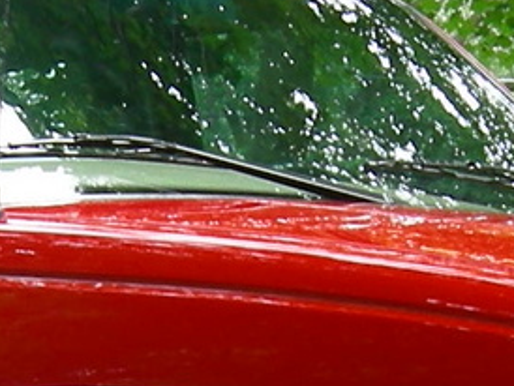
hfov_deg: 9.4
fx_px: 3121
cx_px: 99
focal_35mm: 210
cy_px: 553
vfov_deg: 7.0
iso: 64
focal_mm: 7.5
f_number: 3
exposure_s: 1/53.7
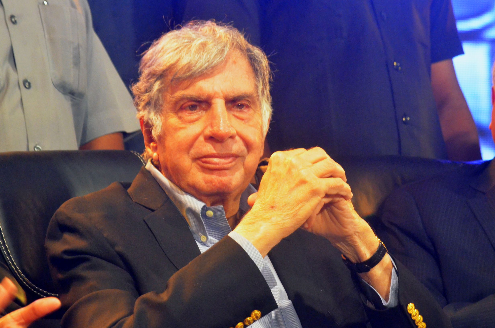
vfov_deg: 3.8
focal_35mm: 360
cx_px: 248
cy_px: 164
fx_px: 4940
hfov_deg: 5.7
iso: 5600
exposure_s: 1/80
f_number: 11
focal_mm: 240
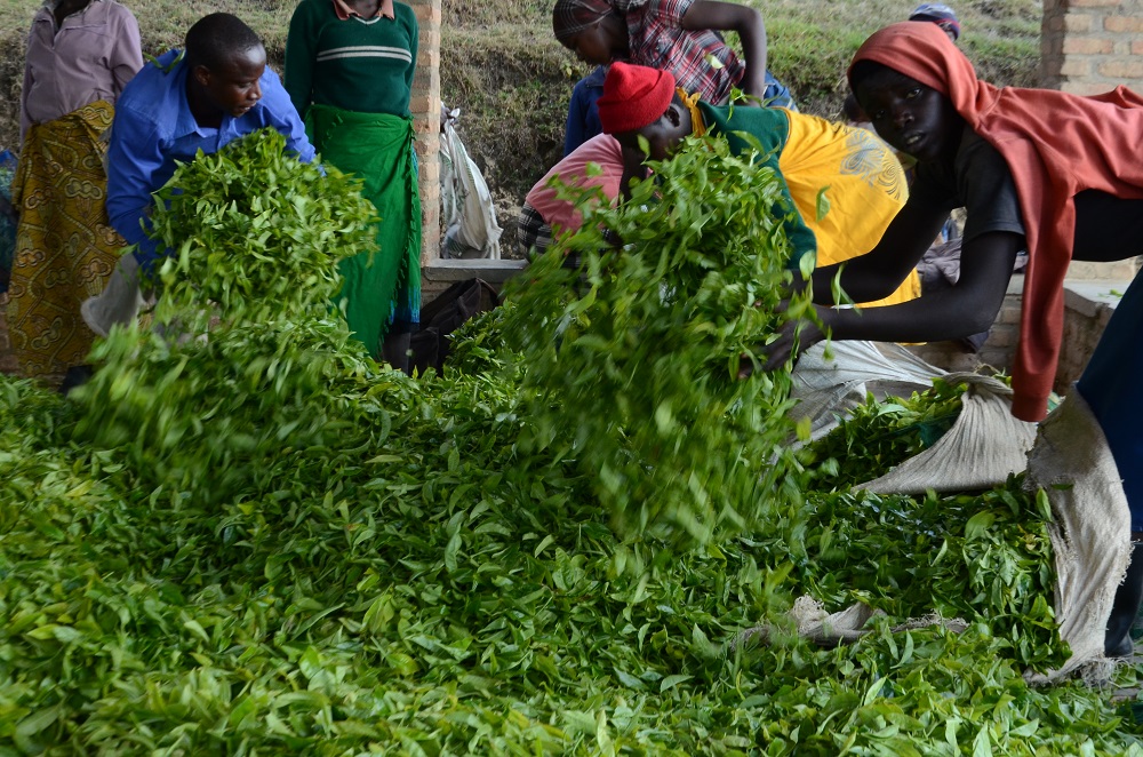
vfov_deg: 22.5
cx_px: 572
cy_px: 378
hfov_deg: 33.5
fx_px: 1901
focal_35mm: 60
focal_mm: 40
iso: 800
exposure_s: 1/125
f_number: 13
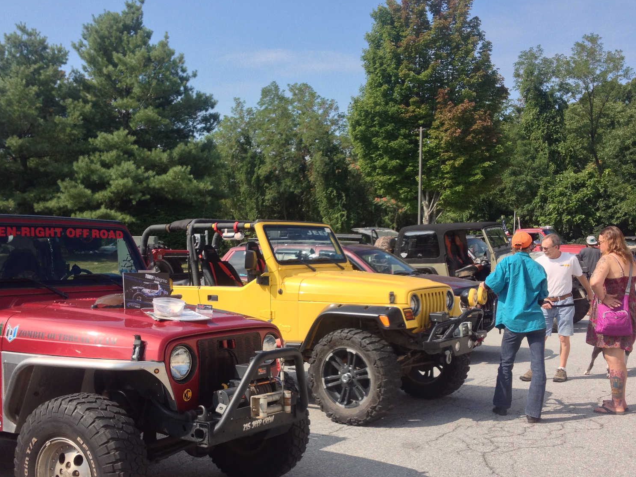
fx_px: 864
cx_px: 277
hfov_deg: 40.4
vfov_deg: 30.7
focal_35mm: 47
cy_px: 303
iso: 50
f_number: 2.4
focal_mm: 4.28
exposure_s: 1/1062
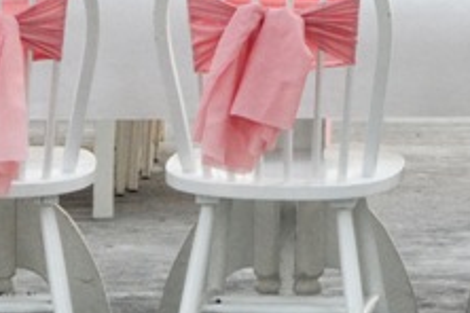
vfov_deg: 3.8
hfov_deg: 5.7
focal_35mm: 362
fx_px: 4726
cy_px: -186
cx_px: 385
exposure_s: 1/125
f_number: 10
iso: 640
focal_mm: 50
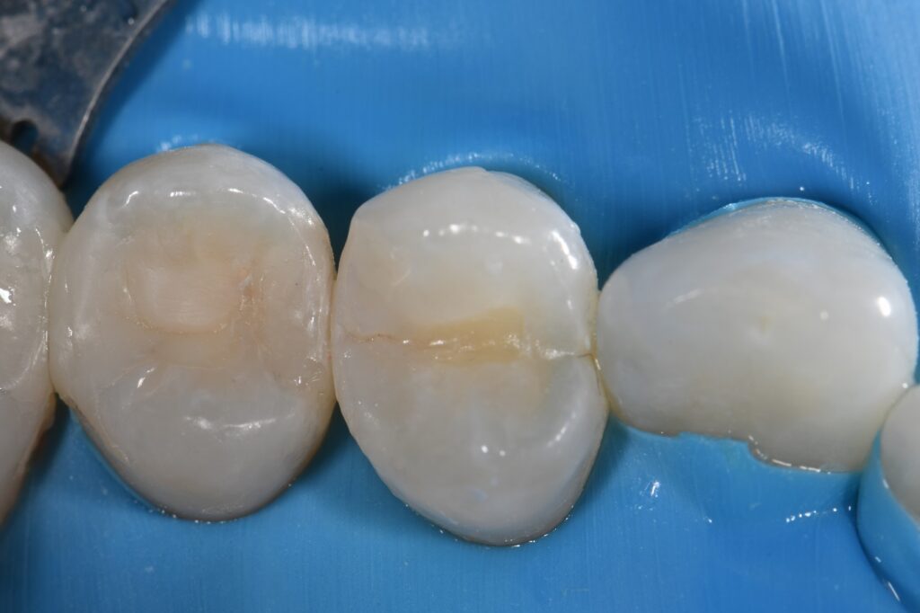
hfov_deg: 13.1
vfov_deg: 8.7
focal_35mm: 157
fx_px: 4011
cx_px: 460
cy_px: 306
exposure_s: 1/160
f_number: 32
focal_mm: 105
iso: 200
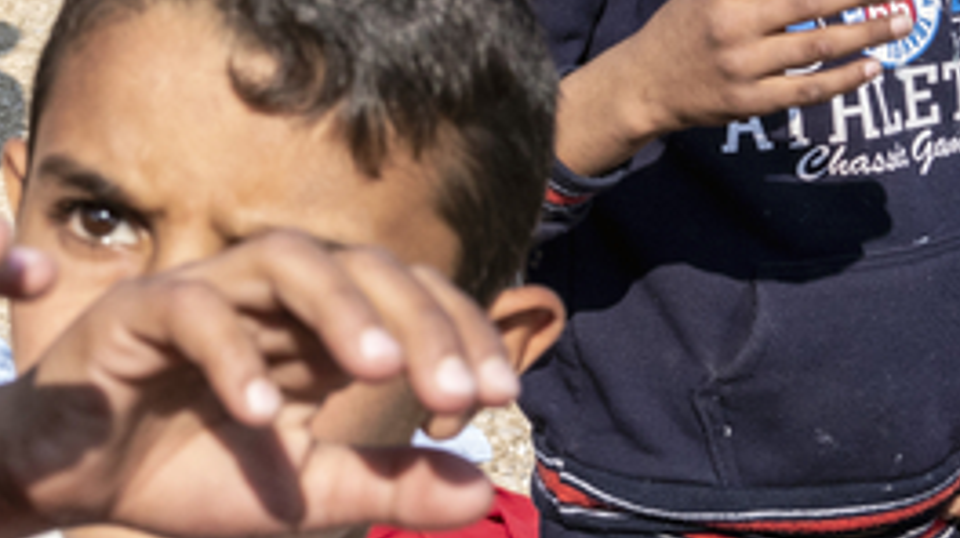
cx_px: -73
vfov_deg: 8.4
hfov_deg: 15.1
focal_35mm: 139
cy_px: -449
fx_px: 3535
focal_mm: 35
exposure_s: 1/1250
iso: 1000
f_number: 8
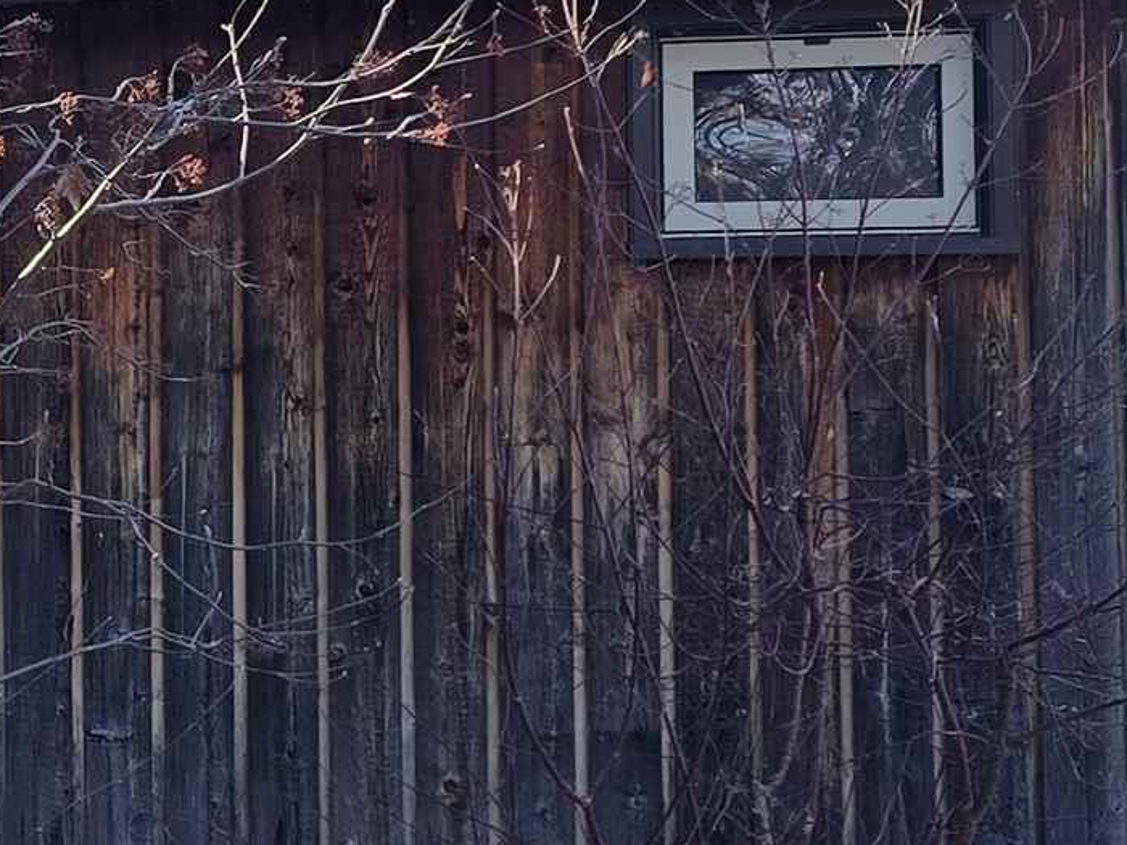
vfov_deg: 14.6
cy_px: 370
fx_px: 3288
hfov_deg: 17.5
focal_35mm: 101
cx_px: -564
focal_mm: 6.3
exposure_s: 1/497
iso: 12
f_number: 1.7
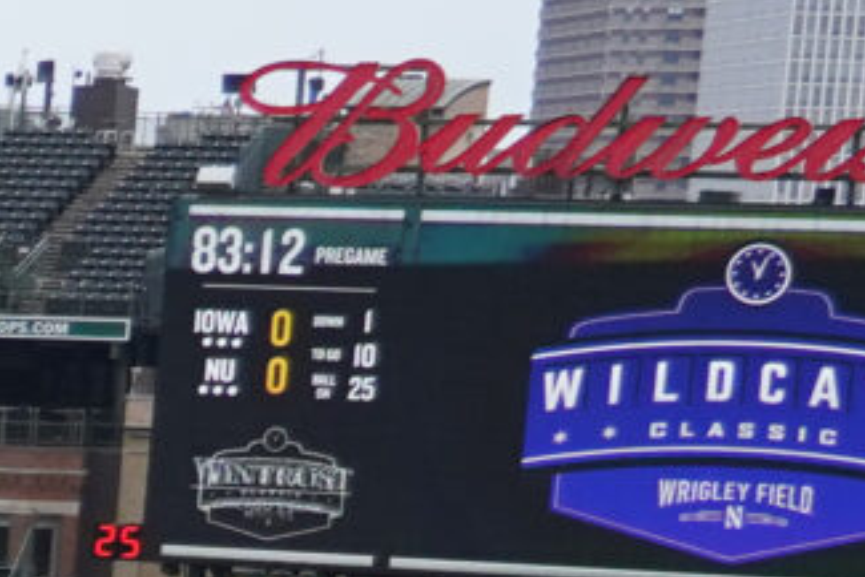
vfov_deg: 5.5
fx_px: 5865
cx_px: -1706
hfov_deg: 7.5
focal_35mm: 244
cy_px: 1331
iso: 1600
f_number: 4
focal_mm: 31
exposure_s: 1/4000
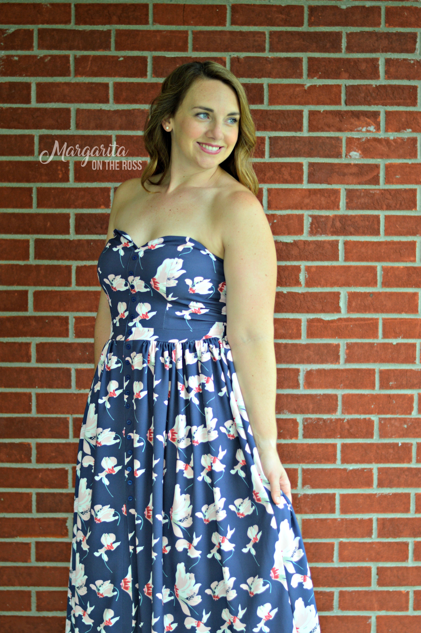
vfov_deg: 27.0
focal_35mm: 75
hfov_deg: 18.1
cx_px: 210
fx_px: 1318
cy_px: 316
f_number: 1.8
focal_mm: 50
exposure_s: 1/200
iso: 200
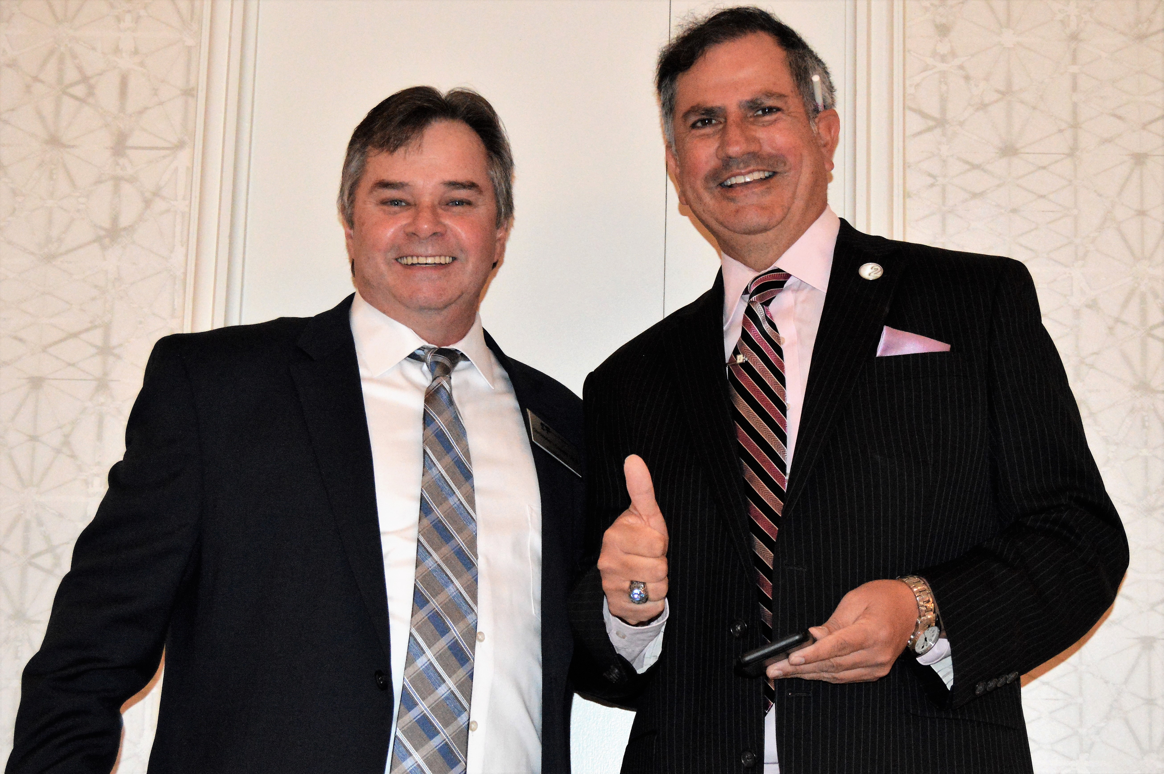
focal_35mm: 60
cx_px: 582
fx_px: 1938
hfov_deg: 33.4
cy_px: 387
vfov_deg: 22.6
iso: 3200
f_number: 5
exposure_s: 1/60
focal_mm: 40
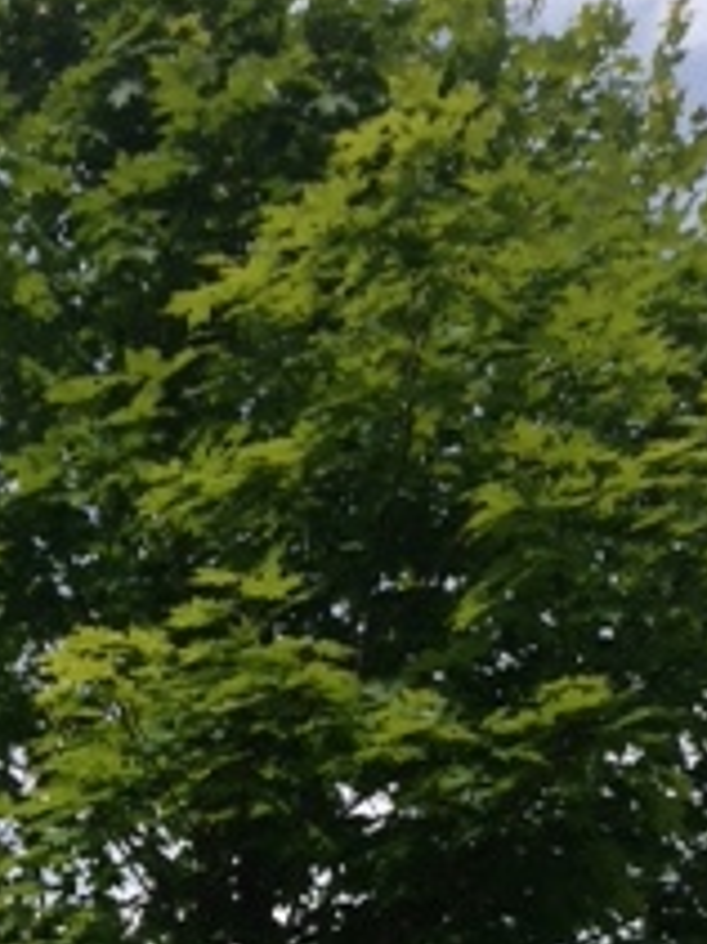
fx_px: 2890
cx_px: 179
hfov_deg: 13.9
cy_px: 1038
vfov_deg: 17.9
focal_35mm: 106
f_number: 2.4
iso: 50
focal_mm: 4.28
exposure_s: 1/1727
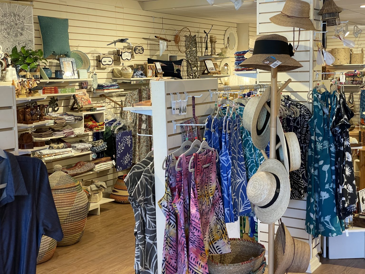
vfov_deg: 28.0
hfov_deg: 36.8
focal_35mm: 52
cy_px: 137
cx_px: 182
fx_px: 548
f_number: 2
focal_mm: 6
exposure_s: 1/60
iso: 125
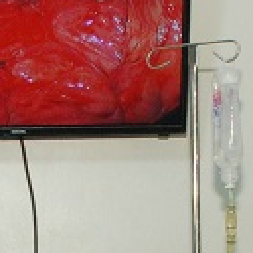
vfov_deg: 9.5
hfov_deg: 9.7
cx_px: 28
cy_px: 379
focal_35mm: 179
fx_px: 1480
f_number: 4.5
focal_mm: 18
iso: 800
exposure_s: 1/80
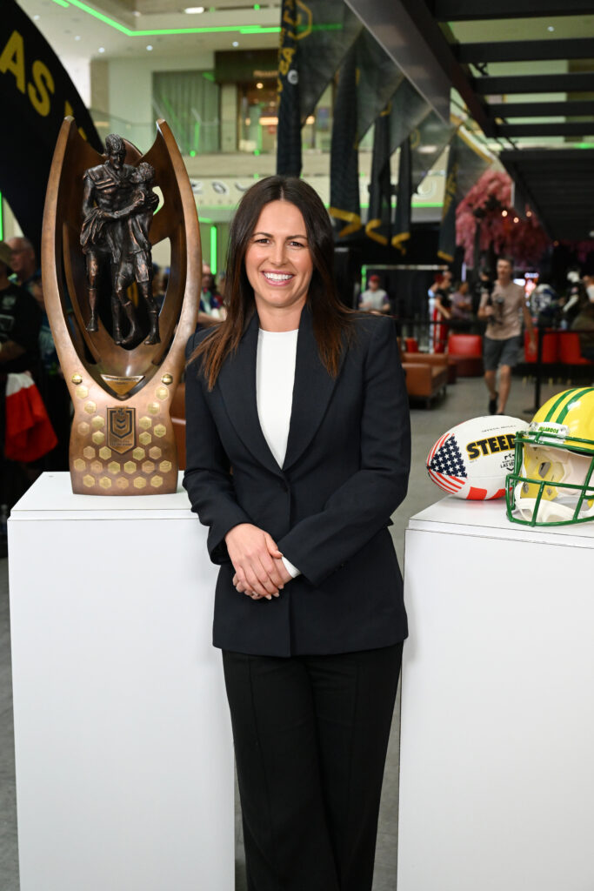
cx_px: 297
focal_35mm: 42
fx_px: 1039
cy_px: 446
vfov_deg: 46.4
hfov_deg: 31.9
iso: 4000
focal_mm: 42
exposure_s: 1/500
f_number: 4.5
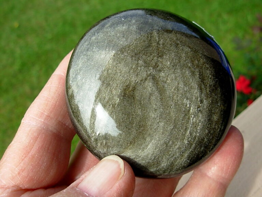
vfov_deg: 37.7
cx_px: 131
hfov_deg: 49.0
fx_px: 288
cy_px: 98
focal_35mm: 38
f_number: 2.9
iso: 50
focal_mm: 6.3
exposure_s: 1/609
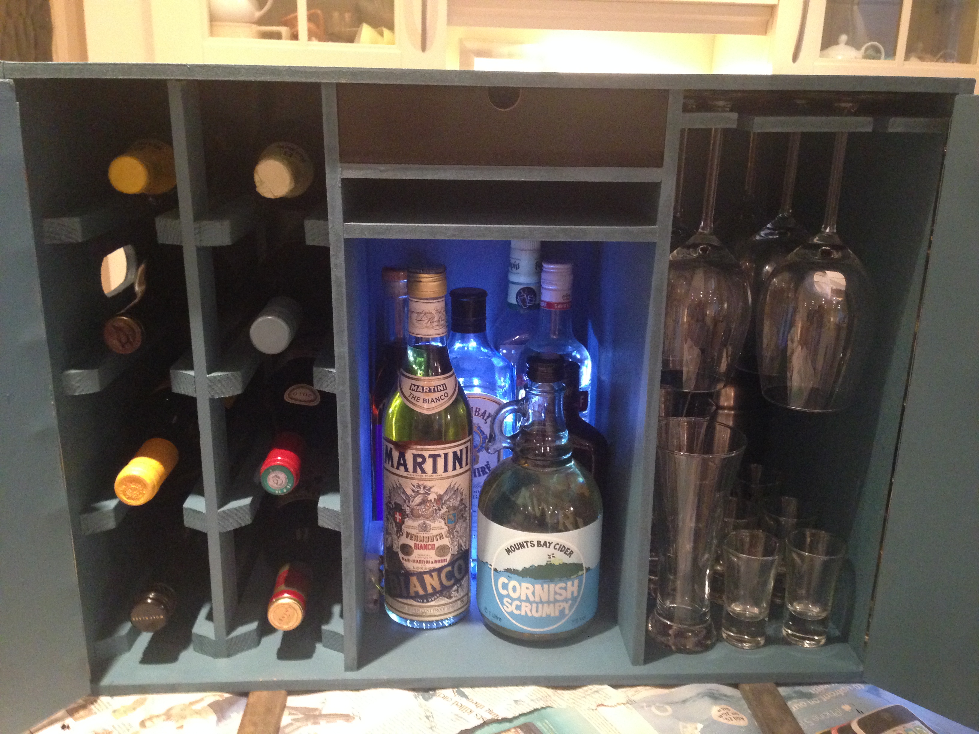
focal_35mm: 33
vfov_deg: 42.9
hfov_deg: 55.4
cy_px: 367
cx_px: 490
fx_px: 933
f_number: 2.4
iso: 500
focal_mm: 4.12
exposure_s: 1/17
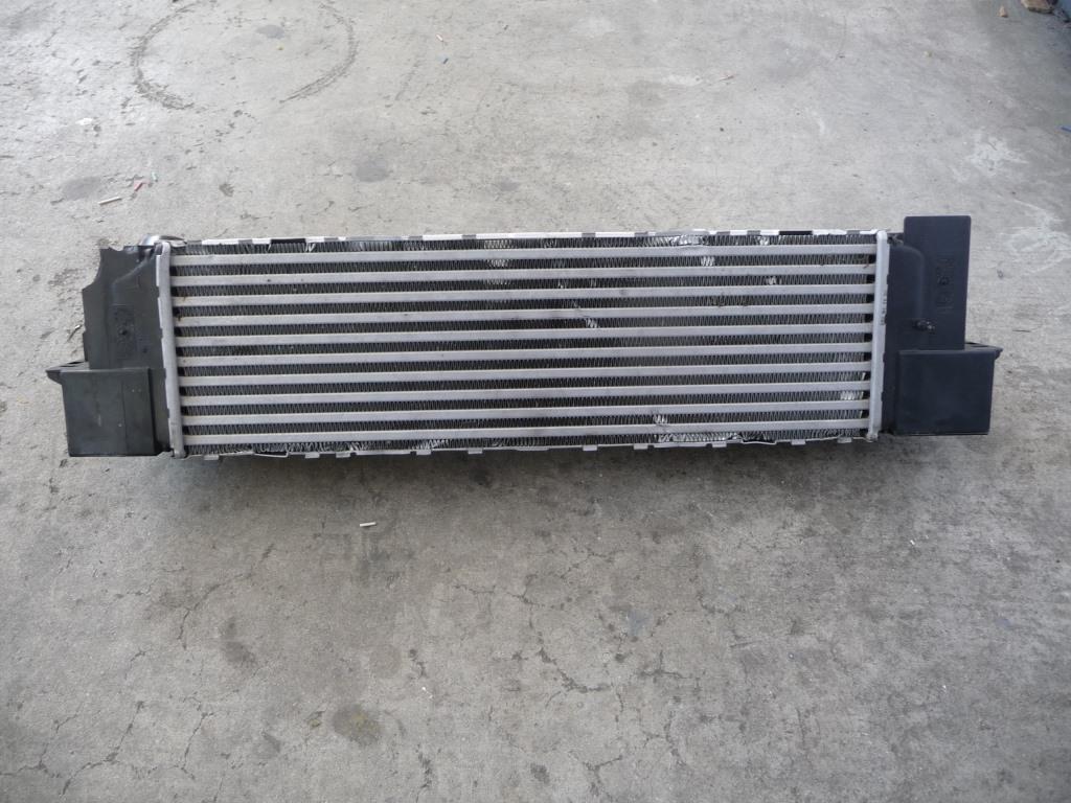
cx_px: 536
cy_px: 402
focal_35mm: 28
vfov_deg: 49.7
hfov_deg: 63.4
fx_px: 866
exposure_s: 1/30
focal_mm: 4.7
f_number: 3.3
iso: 100
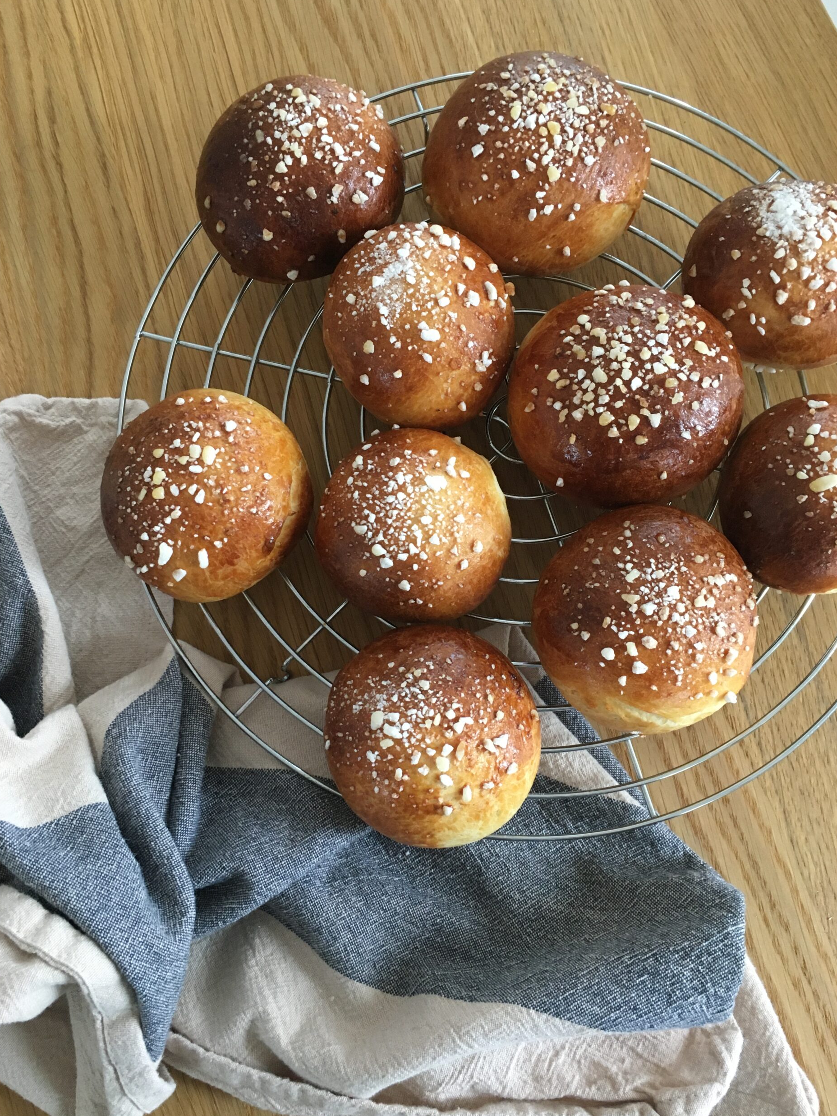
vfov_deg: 60.0
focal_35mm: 30
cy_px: 559
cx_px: 419
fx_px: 967
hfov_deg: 46.8
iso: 160
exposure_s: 1/33
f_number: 2.2
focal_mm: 4.15
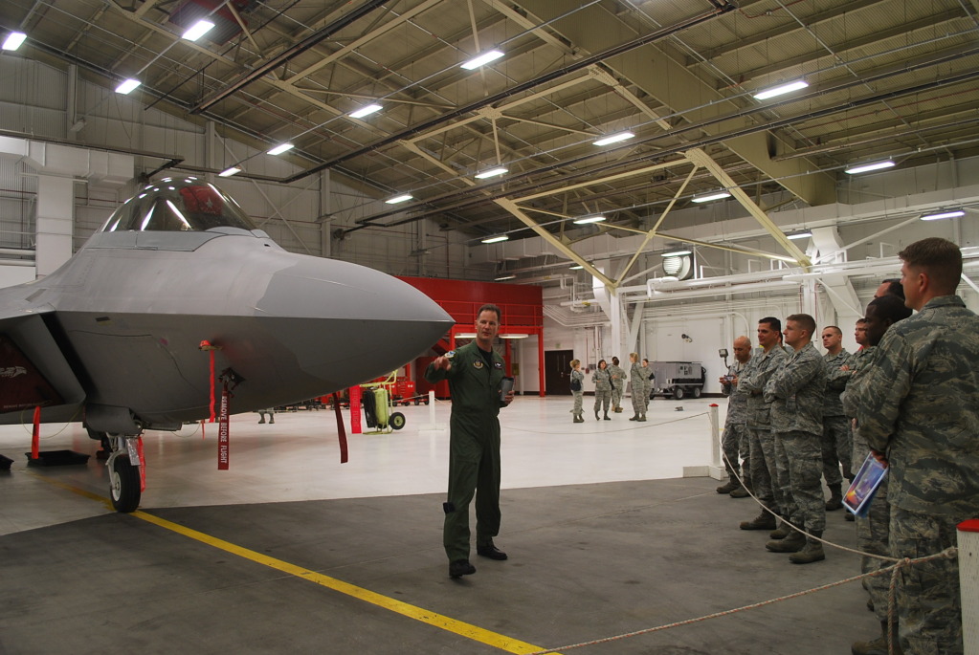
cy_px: 328
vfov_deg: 43.7
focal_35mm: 30
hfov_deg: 61.9
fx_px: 817
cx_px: 490
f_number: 3.8
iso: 200
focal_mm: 20
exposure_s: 1/40
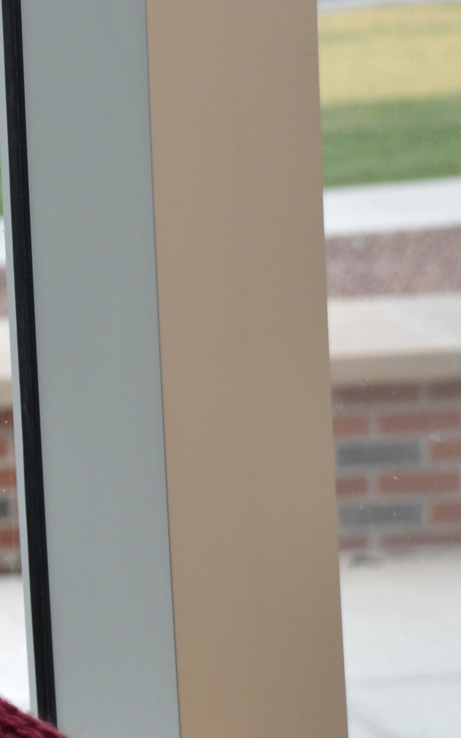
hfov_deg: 6.3
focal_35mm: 196
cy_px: 318
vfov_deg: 10.7
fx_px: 3939
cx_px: -698
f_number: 6.3
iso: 500
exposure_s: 1/160
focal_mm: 40
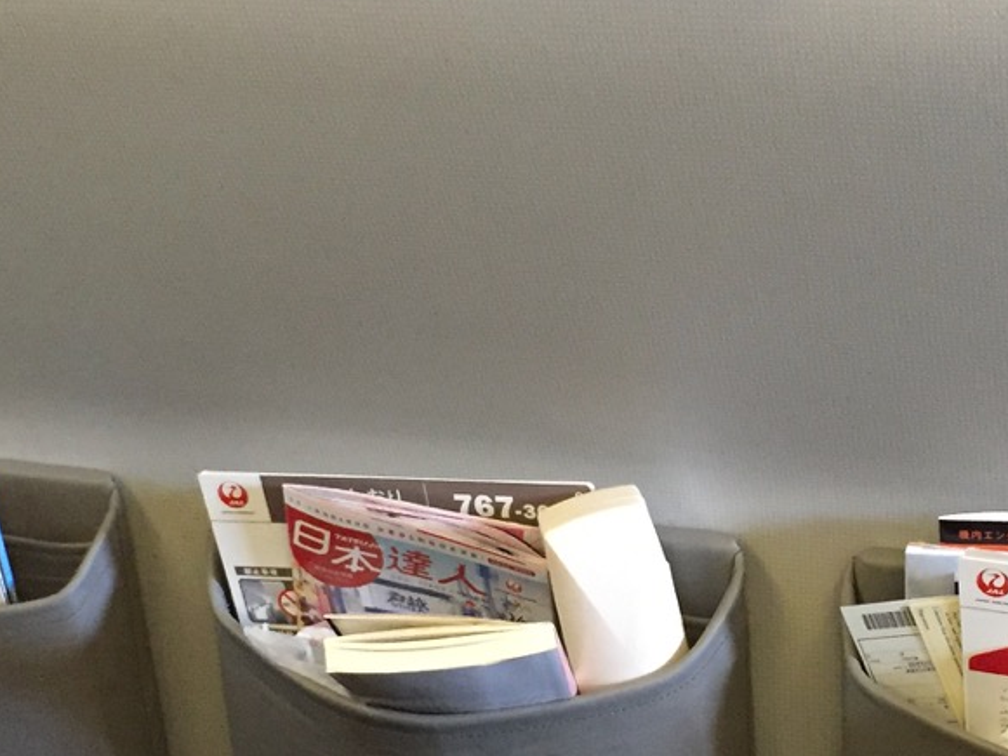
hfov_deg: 25.8
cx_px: 676
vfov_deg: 19.6
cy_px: 527
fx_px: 2184
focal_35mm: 75
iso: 250
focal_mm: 4.15
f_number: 2.2
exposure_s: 1/25
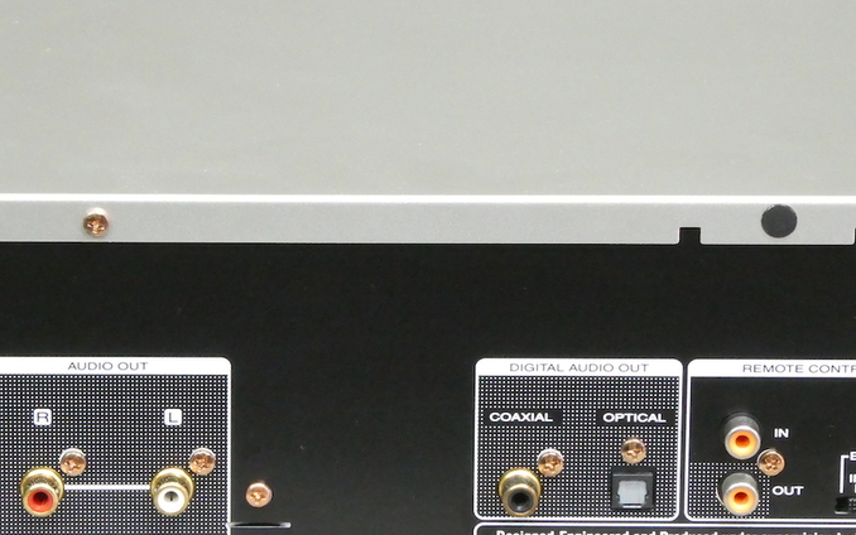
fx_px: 5600
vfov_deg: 5.5
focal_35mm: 240
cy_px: 347
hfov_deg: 8.7
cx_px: 298
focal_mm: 28.7
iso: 1600
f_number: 6.3
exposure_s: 1/20
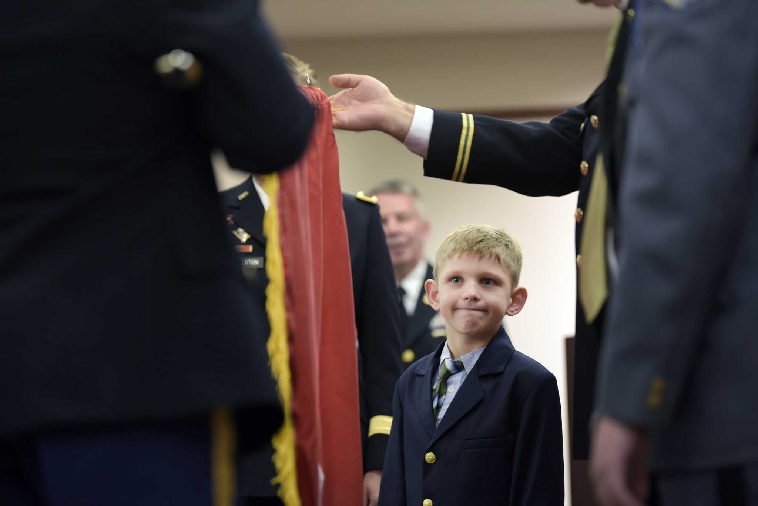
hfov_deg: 14.6
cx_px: 379
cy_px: 253
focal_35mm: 140
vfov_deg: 9.8
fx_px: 2949
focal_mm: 140
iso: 1600
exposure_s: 1/100
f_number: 2.8
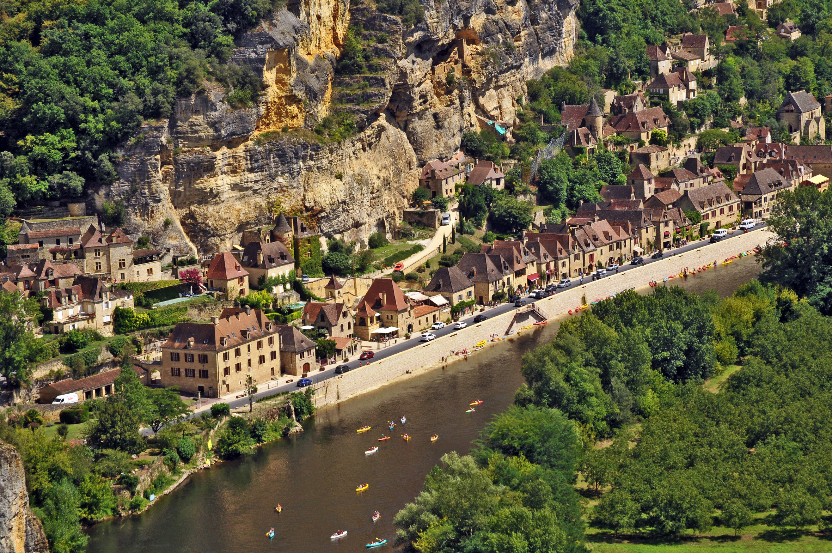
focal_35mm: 128
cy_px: 276
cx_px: 416
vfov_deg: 10.7
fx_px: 2943
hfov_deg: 16.1
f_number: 10
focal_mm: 85
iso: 250
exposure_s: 1/400
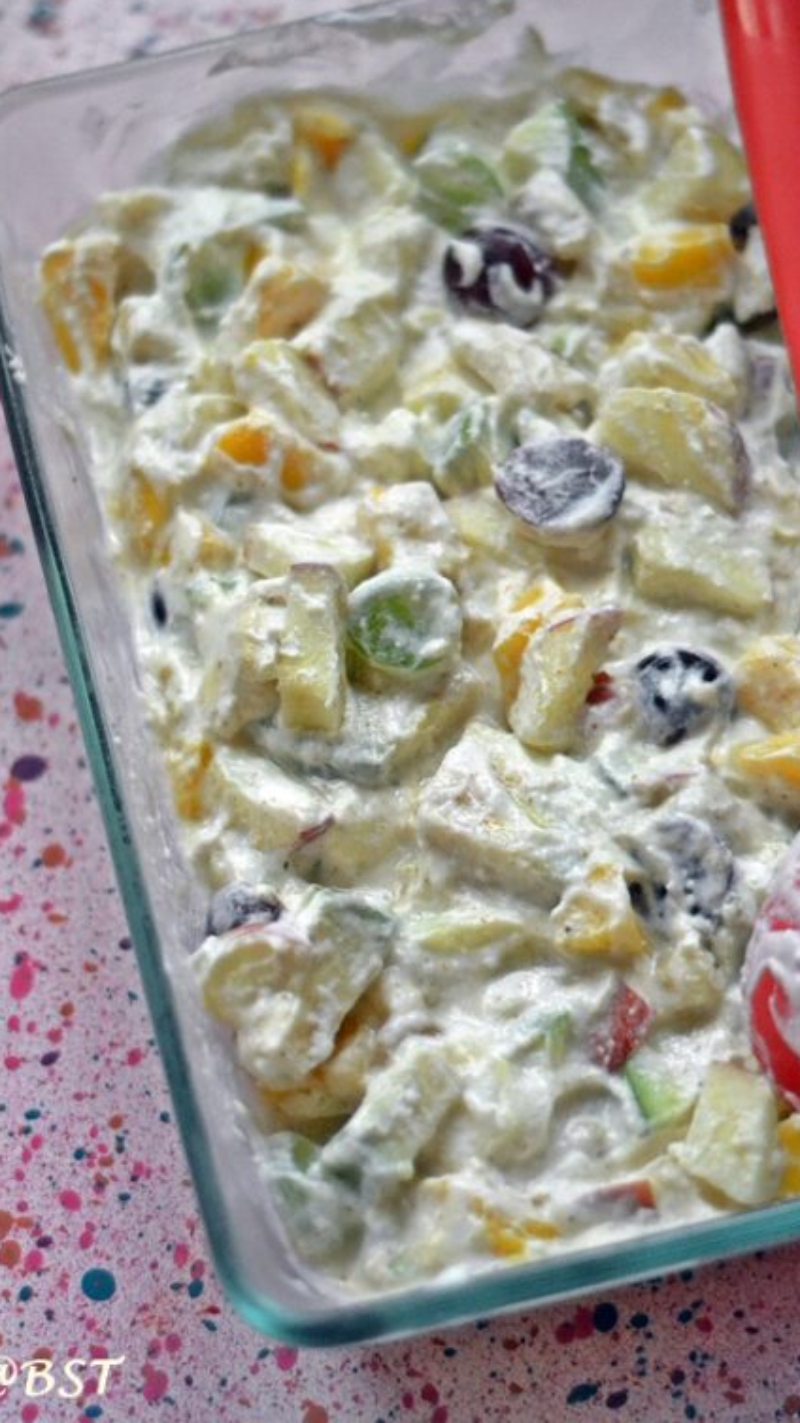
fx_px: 3244
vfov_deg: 24.7
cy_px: 692
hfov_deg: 14.1
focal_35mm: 86
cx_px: 421
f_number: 1.8
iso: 2800
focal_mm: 50
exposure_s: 1/60
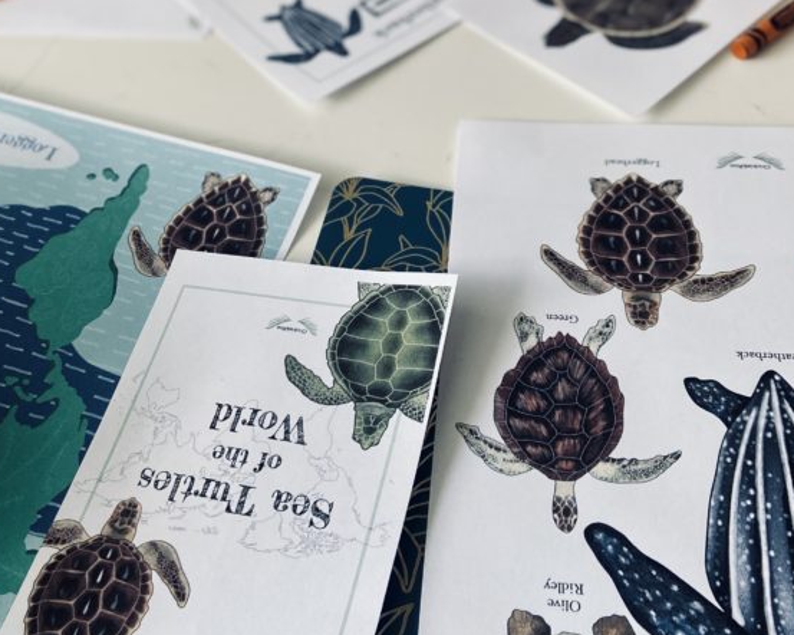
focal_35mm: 47
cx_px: 395
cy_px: 181
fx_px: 1104
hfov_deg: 39.6
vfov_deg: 31.6
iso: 125
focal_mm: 4.25
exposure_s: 1/97
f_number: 1.8
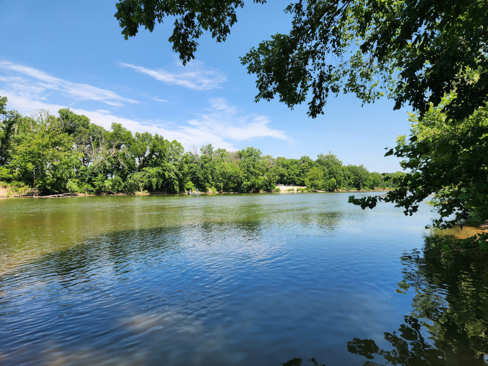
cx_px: 244
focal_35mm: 23
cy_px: 183
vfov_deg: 58.9
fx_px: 324
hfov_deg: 73.9
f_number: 1.8
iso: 20
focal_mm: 5.4
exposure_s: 1/1096
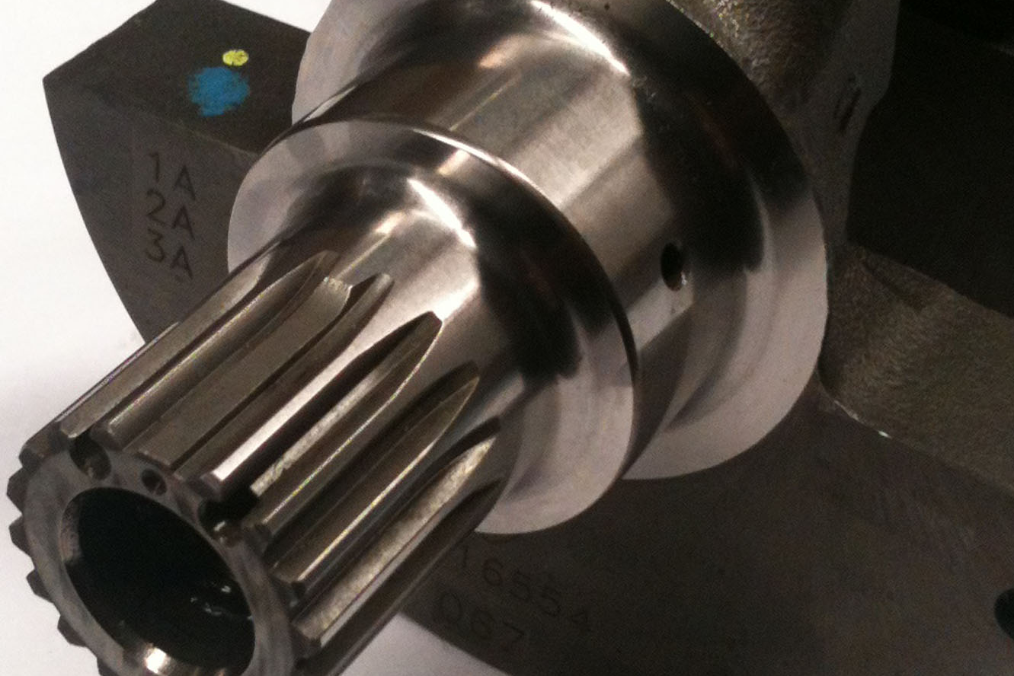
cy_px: 203
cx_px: 439
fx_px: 1578
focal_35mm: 56
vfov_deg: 24.0
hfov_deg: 35.6
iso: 125
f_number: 2.8
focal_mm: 3.85
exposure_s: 1/120
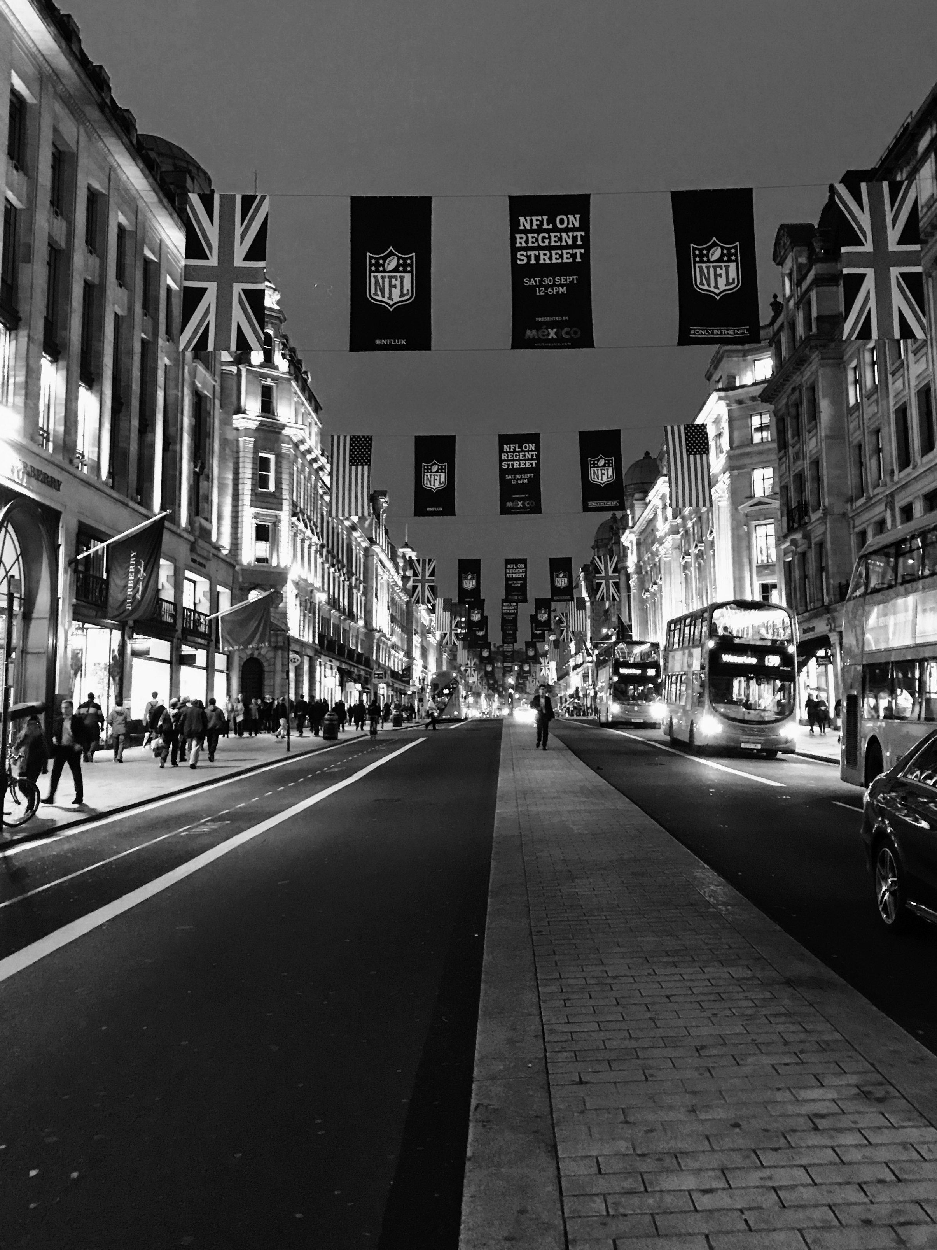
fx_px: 1263
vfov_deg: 52.4
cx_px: 496
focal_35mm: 35
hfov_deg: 40.7
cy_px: 516
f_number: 1.8
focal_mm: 3.99
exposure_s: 1/6
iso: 100
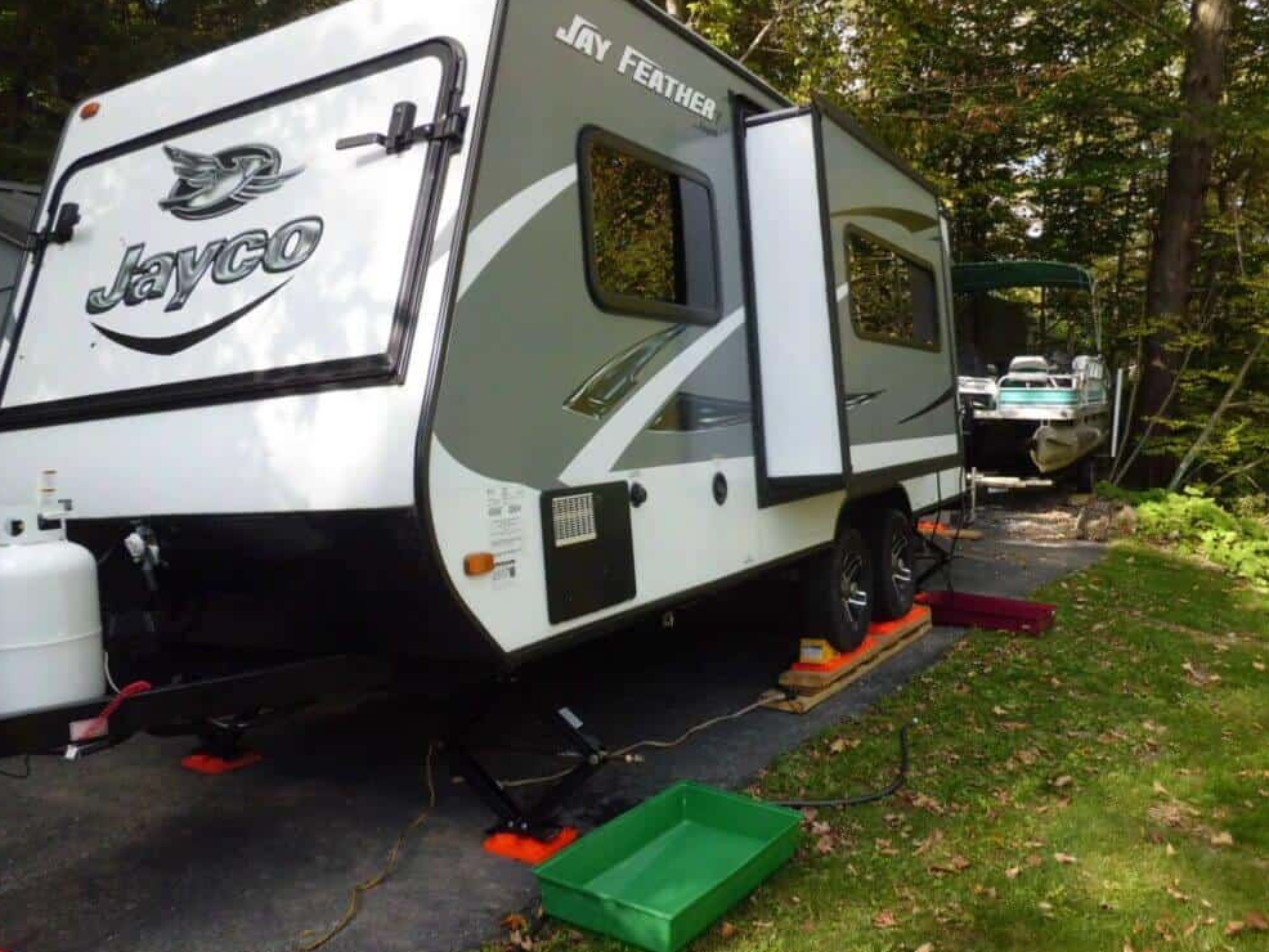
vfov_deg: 51.4
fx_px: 990
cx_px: 645
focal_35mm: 27
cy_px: 467
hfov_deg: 65.3
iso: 100
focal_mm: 4.7
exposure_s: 1/320
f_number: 2.8
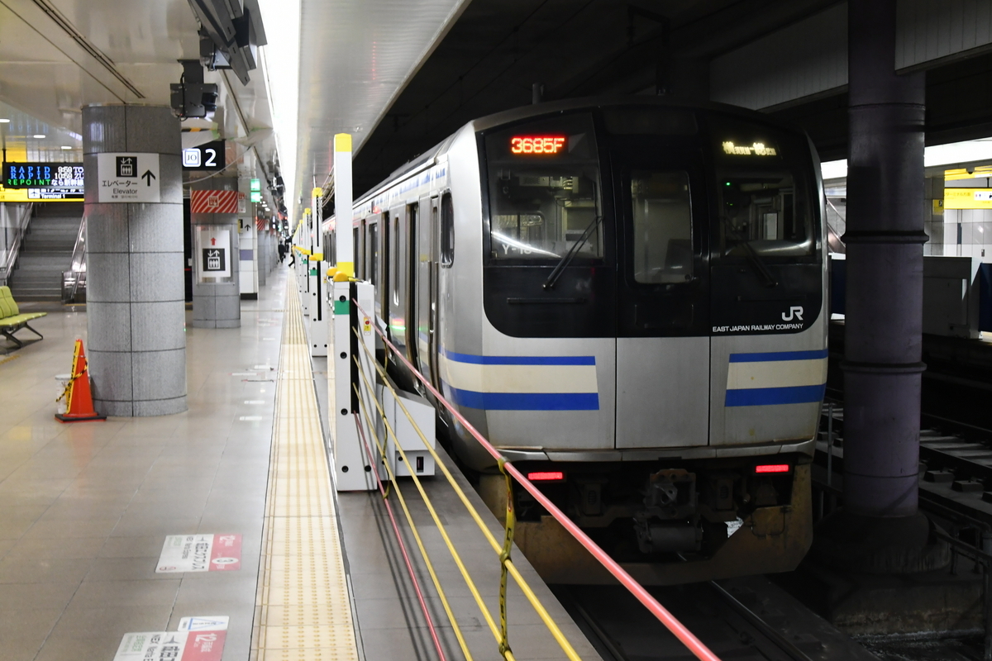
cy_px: 330
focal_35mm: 46
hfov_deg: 42.7
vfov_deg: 29.2
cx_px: 496
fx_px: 1267
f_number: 10
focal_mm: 31
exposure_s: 1/40
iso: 2500
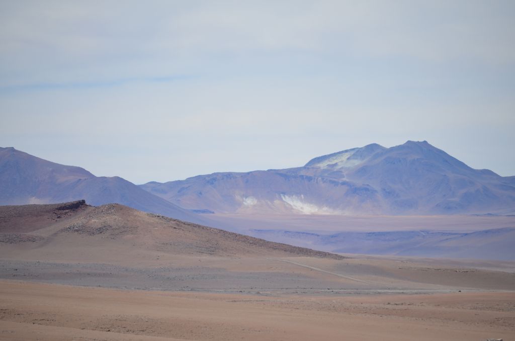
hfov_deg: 9.2
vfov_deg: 6.1
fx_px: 3212
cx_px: 258
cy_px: 170
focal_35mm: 225
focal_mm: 150
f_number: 5.6
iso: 250
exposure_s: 1/2000
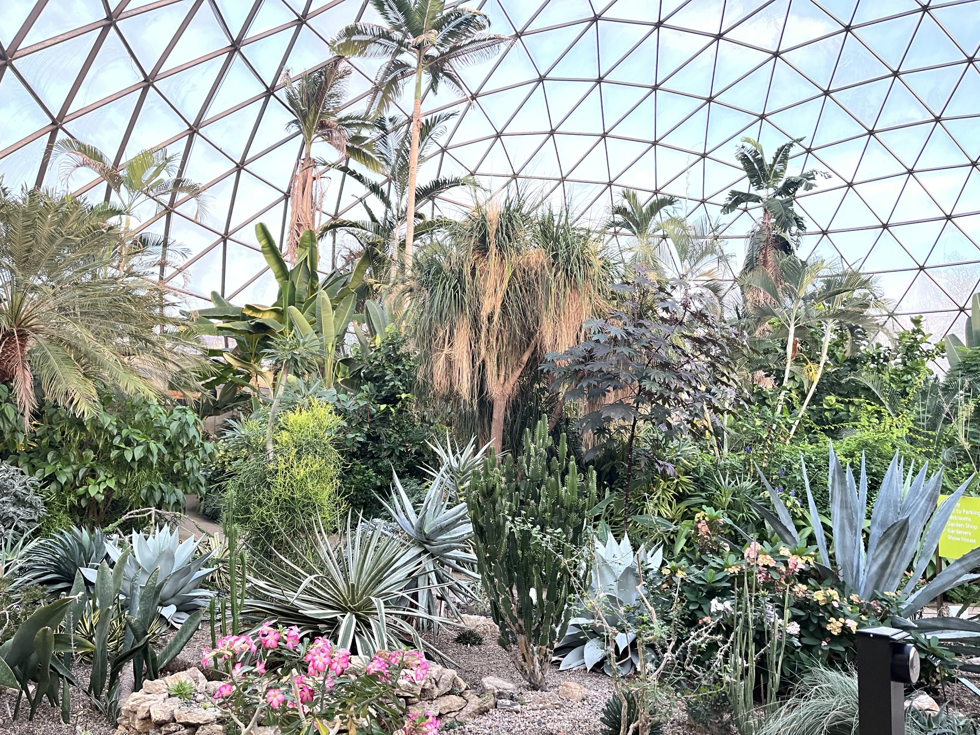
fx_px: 736
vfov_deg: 53.1
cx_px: 490
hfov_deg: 67.3
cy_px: 368
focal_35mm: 26
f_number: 1.6
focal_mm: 5.1
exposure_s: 1/60
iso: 250
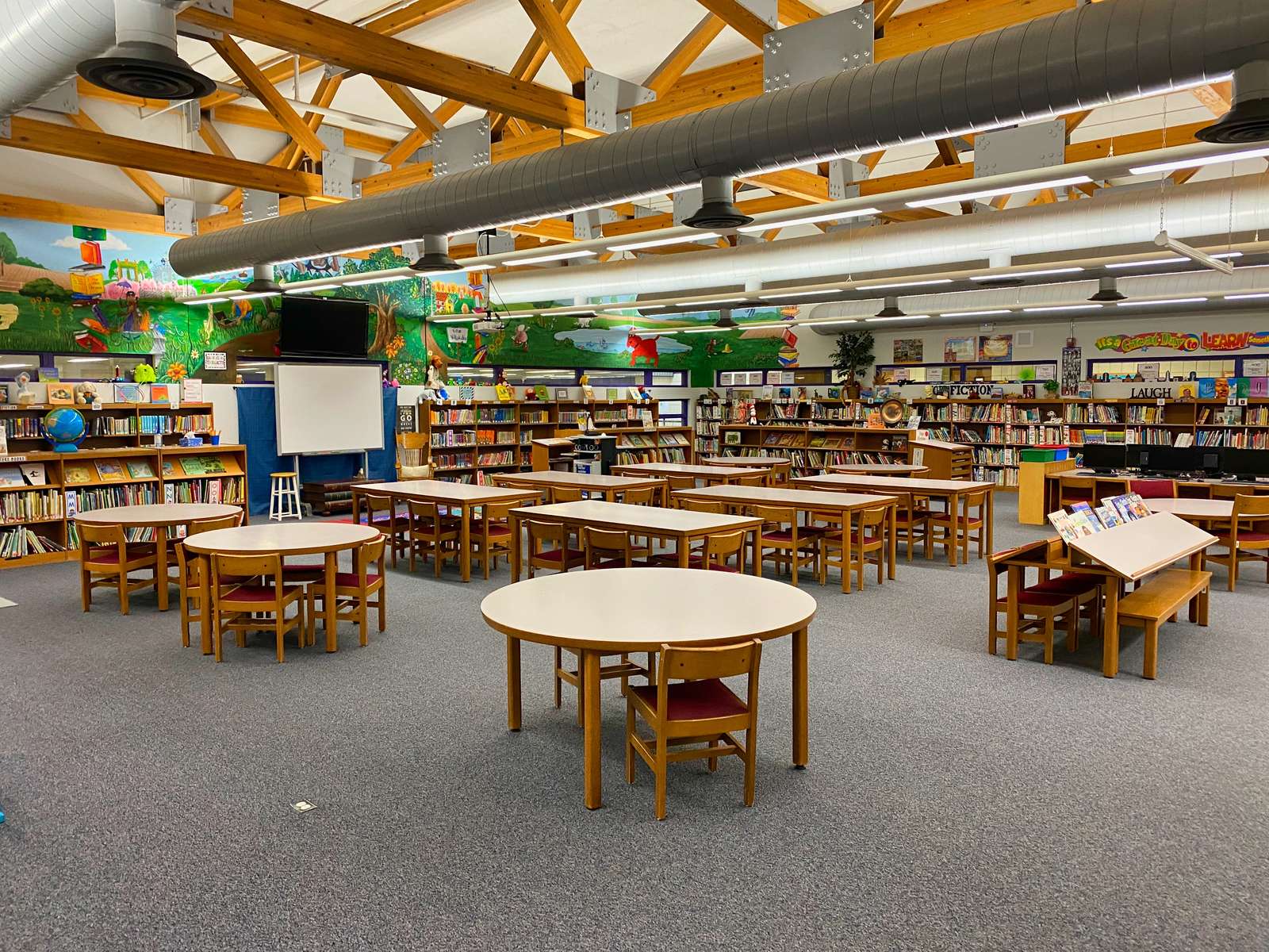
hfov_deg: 67.3
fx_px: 953
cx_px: 634
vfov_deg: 53.1
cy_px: 476
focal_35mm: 26
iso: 250
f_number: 1.8
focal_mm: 4.25
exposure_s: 1/60
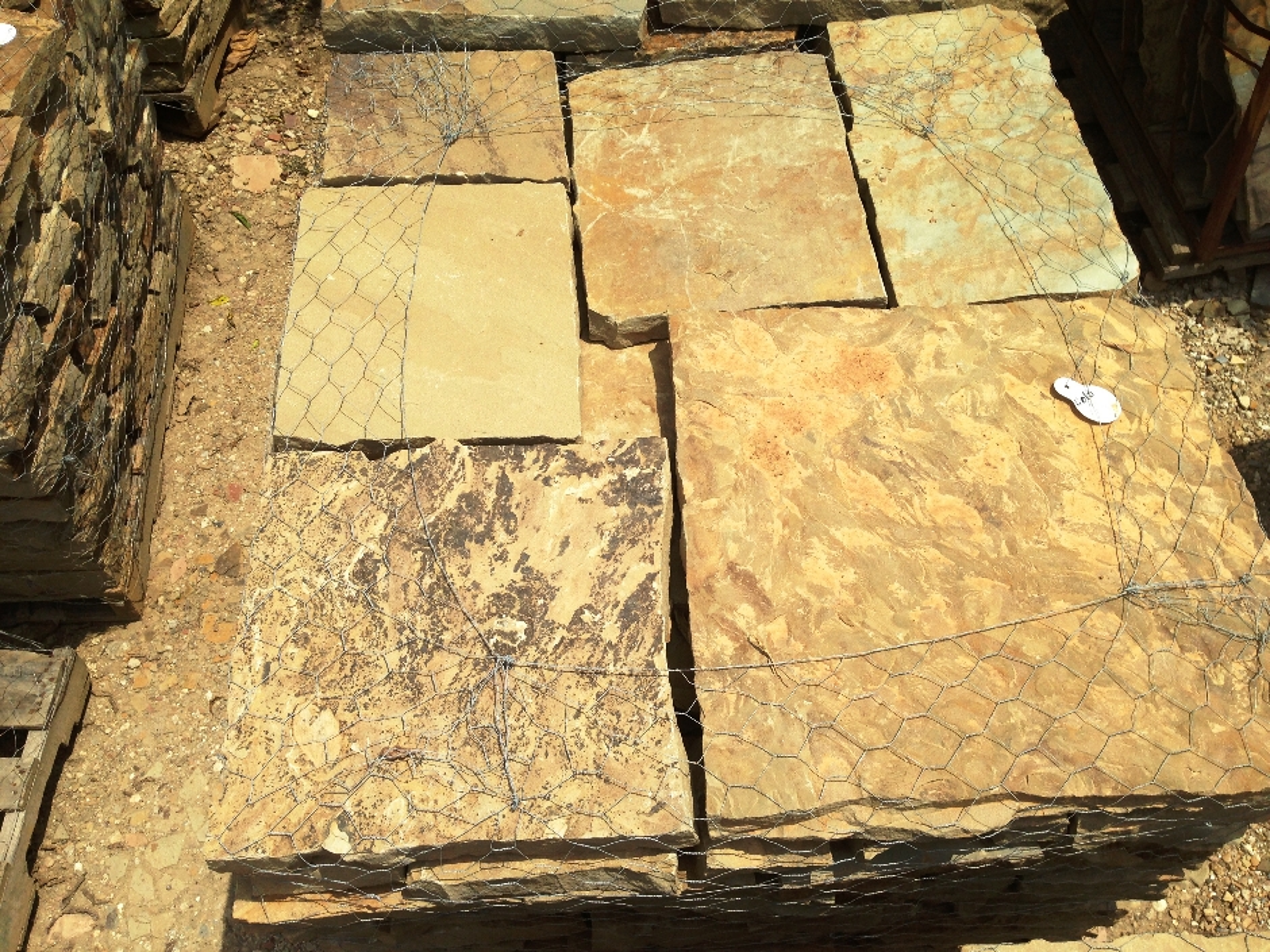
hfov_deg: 55.4
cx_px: 635
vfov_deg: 42.9
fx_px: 1211
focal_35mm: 33
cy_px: 476
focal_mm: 4.13
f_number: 2.4
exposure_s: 1/2710
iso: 50
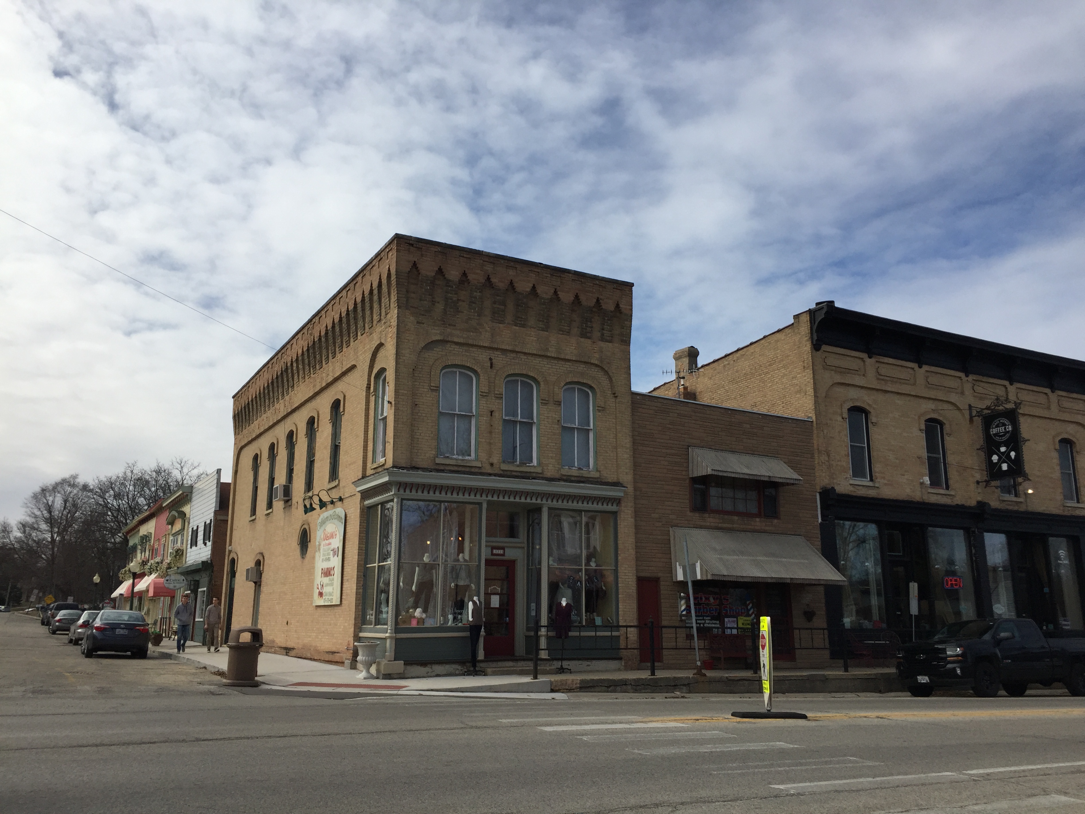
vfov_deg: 48.2
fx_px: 909
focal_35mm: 29
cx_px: 542
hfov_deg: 61.7
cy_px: 407
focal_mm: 4.15
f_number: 2.2
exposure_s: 1/3049
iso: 32
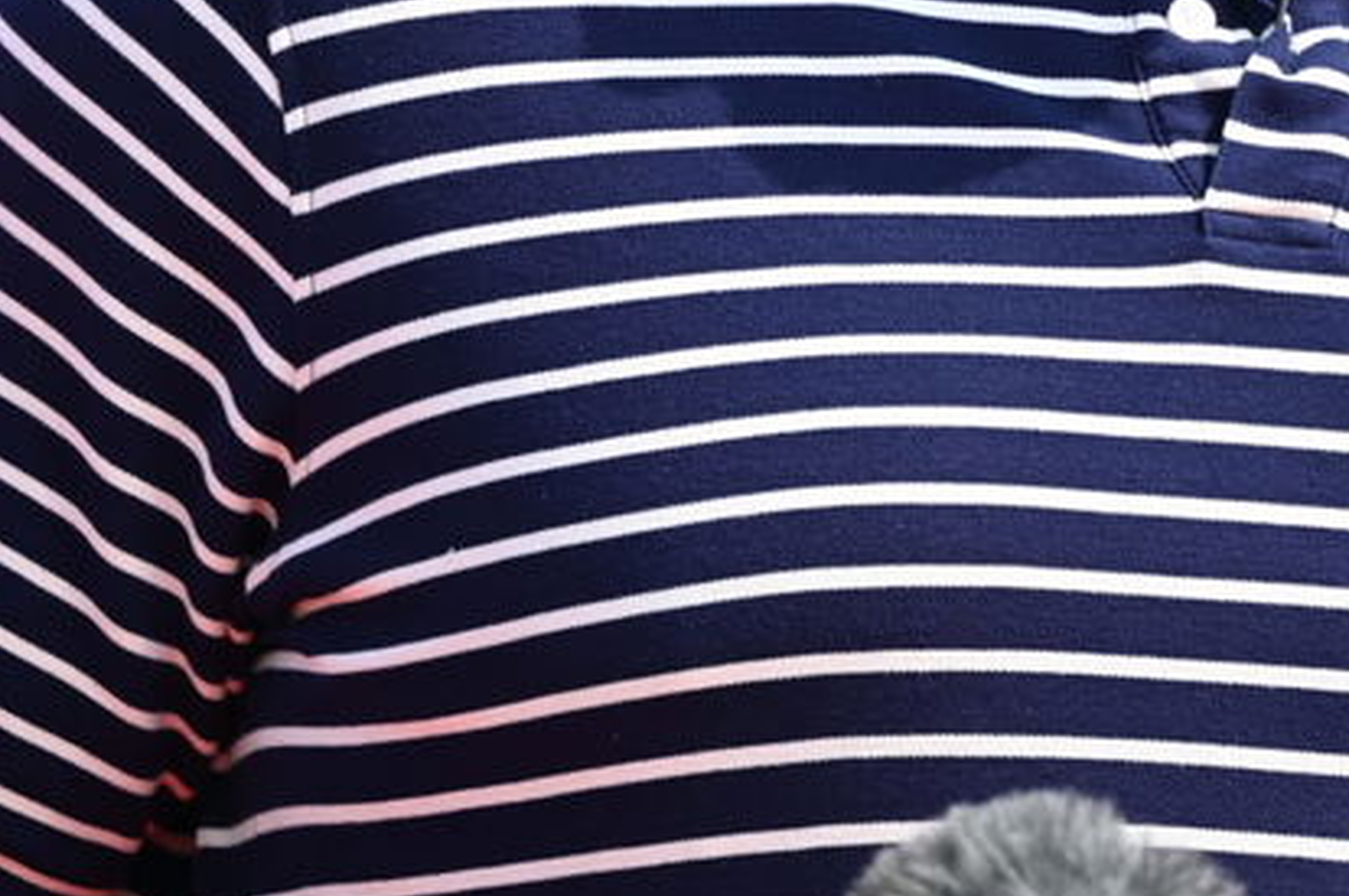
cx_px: 1170
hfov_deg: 4.2
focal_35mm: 493
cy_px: -313
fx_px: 18452
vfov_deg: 2.8
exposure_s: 1/2000
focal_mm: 170
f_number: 2.8
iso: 100
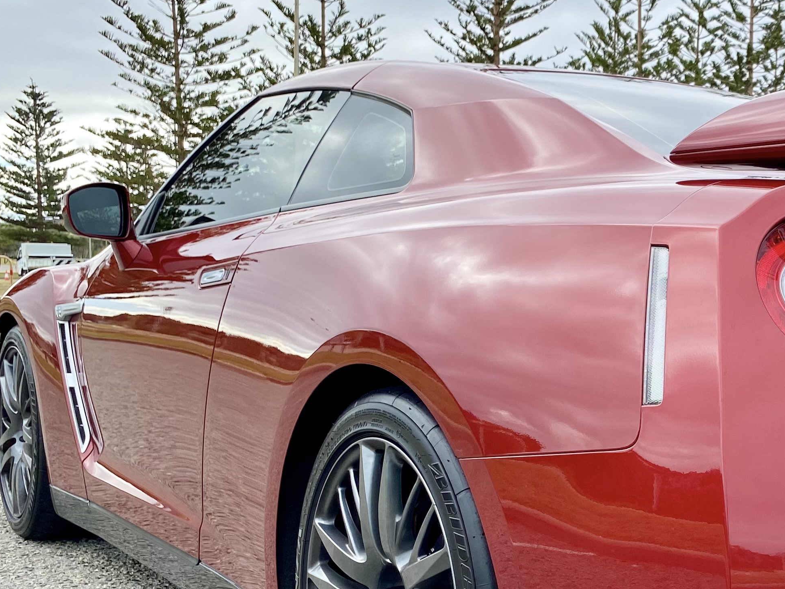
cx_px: 771
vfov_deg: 26.7
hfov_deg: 32.8
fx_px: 1225
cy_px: 433
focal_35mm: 54
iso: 32
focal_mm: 4.25
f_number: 1.8
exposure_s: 1/1346
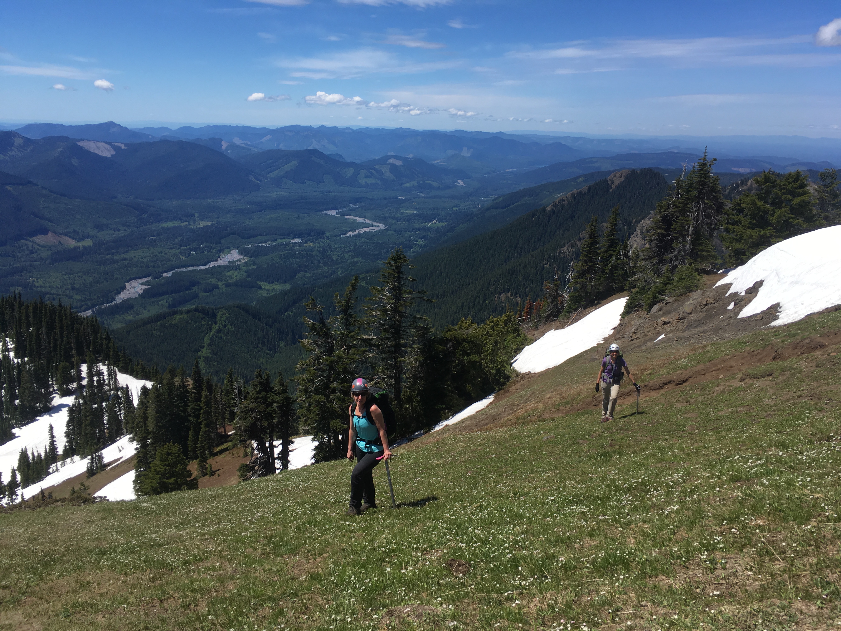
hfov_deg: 61.7
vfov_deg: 48.2
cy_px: 316
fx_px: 705
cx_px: 420
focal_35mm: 29
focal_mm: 4.15
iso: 25
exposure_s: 1/1876
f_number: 2.2
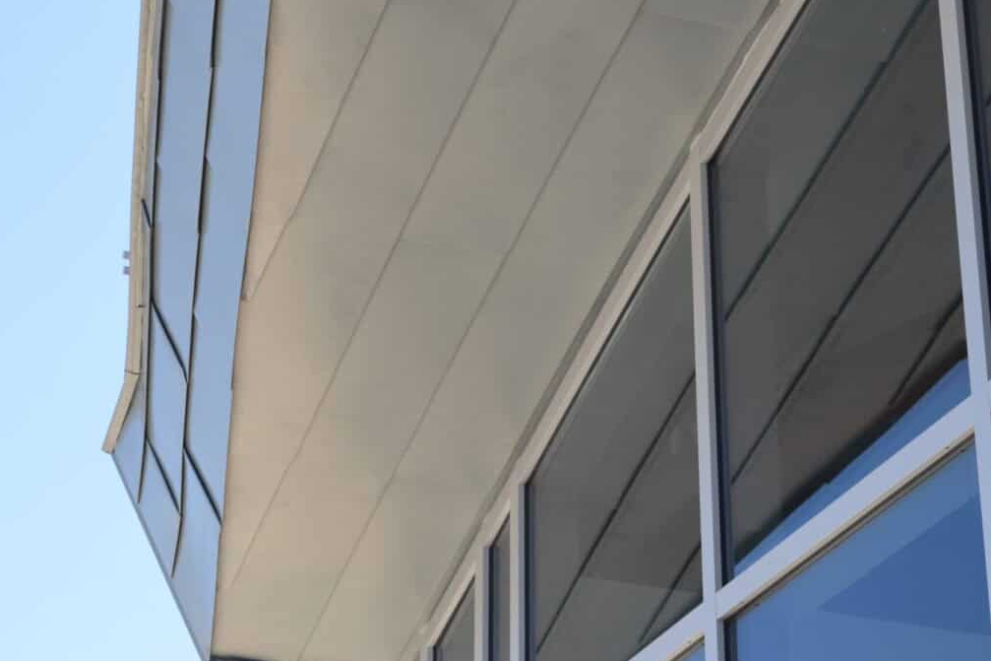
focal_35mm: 103
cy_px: 183
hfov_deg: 19.9
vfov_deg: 13.3
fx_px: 2828
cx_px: 447
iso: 180
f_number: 8
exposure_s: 1/250
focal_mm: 45
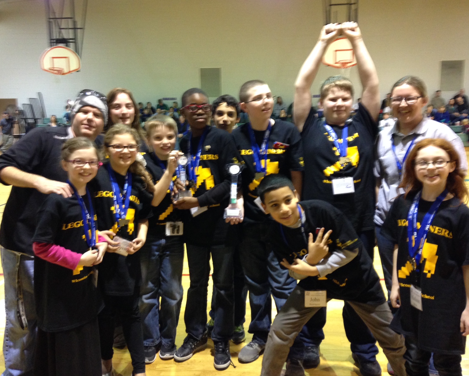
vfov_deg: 42.2
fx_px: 486
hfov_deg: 51.5
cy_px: 186
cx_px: 224
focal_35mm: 35
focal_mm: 4.12
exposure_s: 1/20
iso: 250
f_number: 2.4
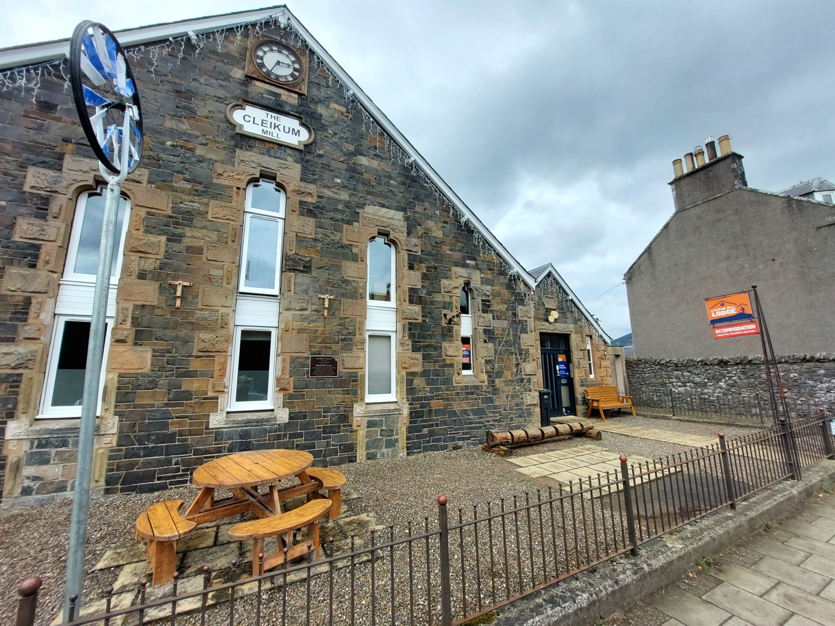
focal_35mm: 13
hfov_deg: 106.2
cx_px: 418
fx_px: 314
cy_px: 313
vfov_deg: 89.9
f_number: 2.2
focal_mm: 1.74
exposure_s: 1/1000
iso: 50
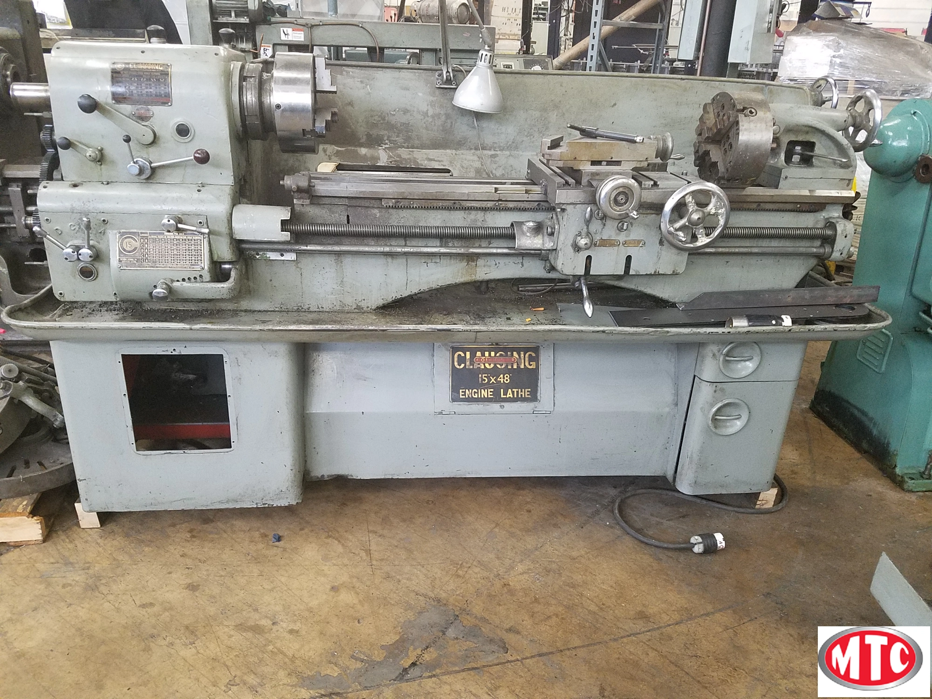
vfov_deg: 53.1
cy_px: 350
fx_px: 700
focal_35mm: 26
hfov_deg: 67.3
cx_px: 466
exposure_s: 1/17
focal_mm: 4.2
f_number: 1.7
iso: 250
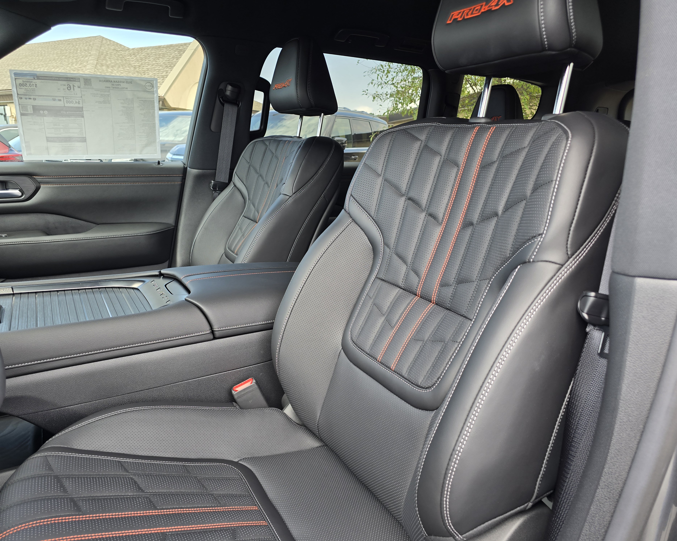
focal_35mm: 24
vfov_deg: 58.8
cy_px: 270
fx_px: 481
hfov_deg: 70.2
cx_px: 319
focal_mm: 6.3
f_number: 1.7
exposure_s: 1/180
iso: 25
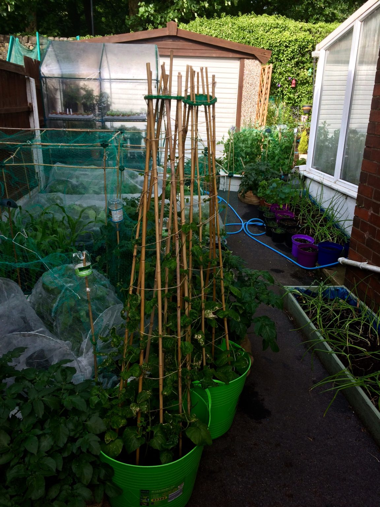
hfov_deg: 48.2
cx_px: 190
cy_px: 254
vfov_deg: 61.7
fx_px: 424
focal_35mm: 29
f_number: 2.2
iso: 32
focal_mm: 4.15
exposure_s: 1/471
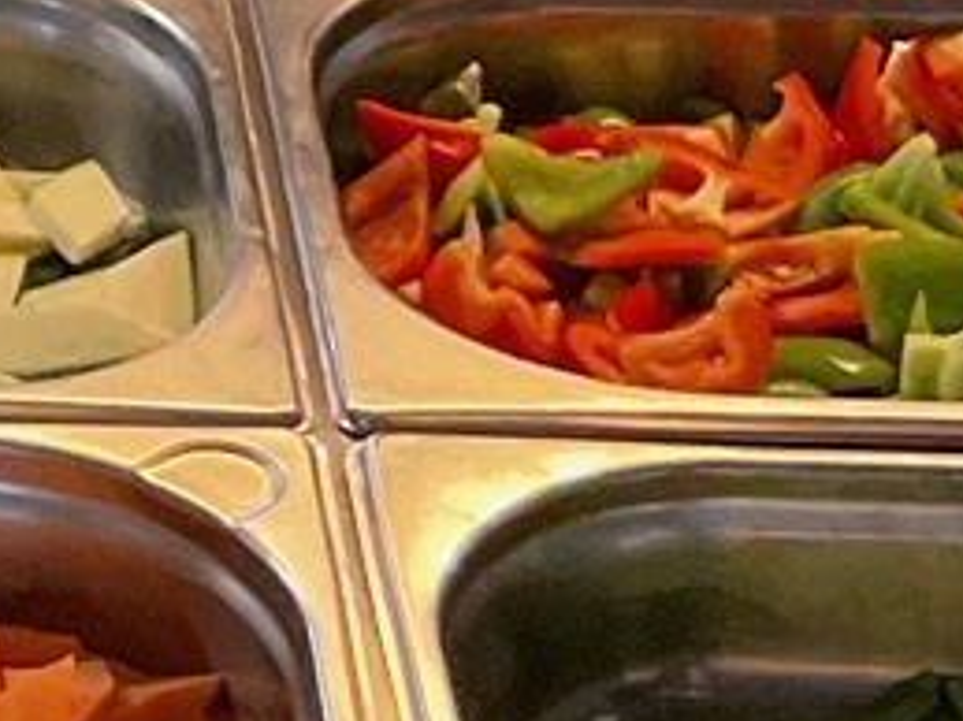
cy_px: -468
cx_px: -1030
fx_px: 6284
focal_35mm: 226
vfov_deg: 6.5
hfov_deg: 8.3
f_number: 1.8
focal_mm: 3
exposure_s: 1/50
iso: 100
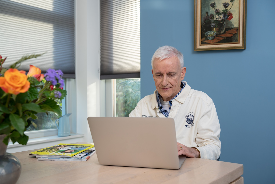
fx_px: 290
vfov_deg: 35.1
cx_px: 138
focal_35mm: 38
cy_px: 92
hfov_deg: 50.7
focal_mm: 38
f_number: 5
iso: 200
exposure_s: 1/80
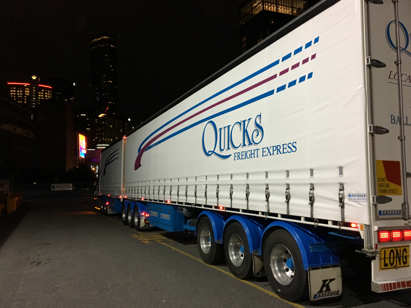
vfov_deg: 48.2
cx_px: 206
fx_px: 344
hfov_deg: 61.7
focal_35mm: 29
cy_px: 154
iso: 200
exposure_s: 1/20
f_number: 2.2
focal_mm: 4.15
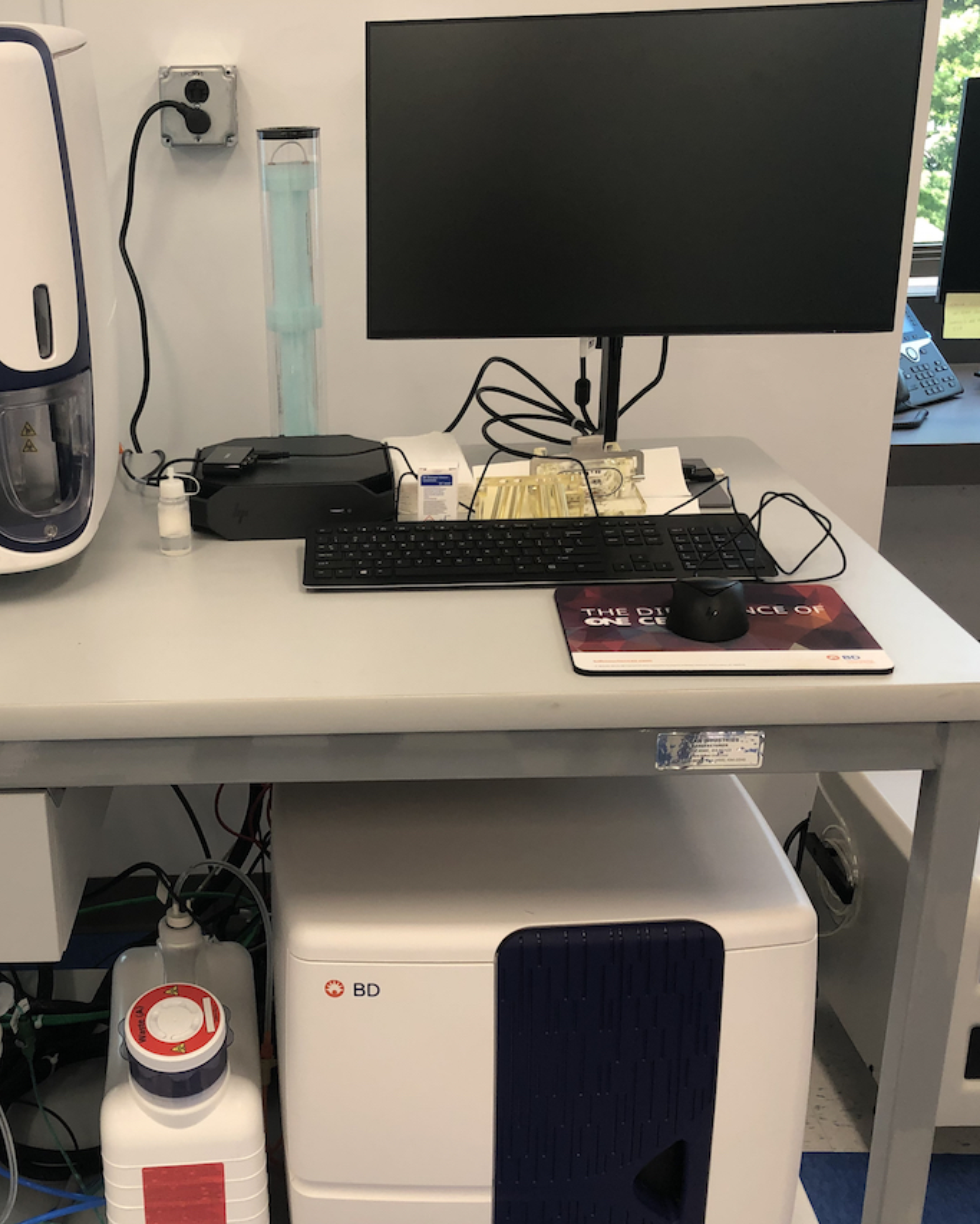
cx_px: 284
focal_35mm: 41
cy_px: 677
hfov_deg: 35.9
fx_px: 1486
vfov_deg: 44.7
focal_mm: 3.99
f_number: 1.8
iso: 64
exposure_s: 1/120
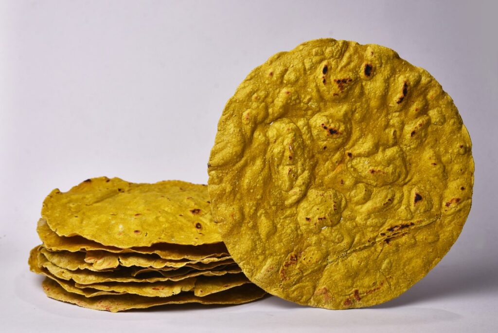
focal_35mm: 50
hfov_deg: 39.6
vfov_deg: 27.0
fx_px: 692
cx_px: 249
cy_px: 166
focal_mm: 50
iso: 100
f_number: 10
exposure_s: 1/80
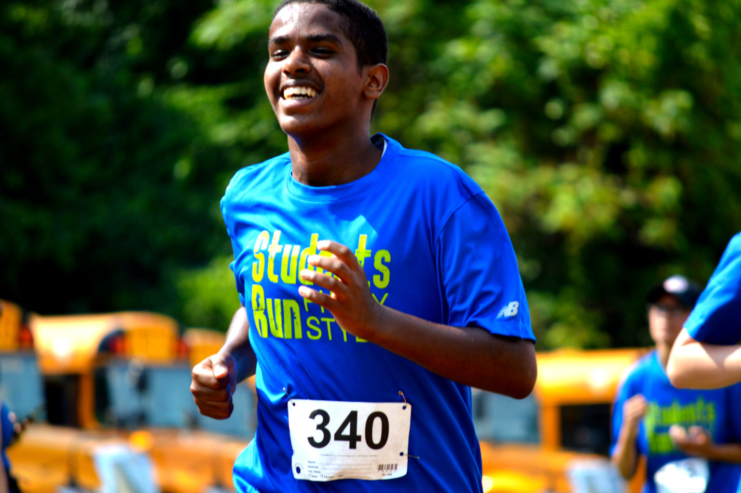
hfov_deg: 6.9
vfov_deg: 4.6
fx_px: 6169
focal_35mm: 300
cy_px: 246
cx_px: 370
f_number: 5.6
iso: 400
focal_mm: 200
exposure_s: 1/800
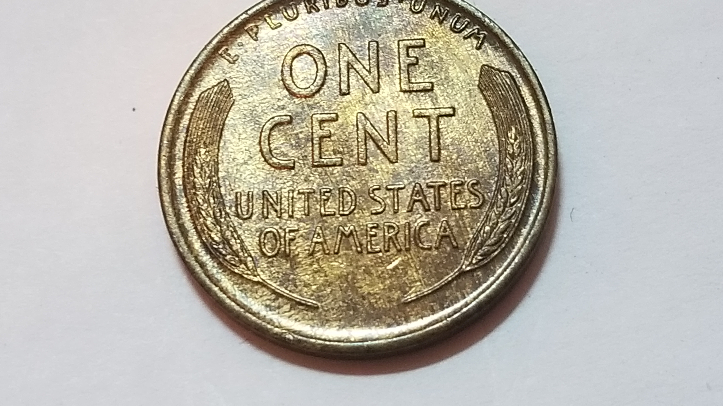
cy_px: 172
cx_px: 355
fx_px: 556
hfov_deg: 66.1
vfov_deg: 40.1
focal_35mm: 29
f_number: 1.7
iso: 200
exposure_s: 1/17
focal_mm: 4.25
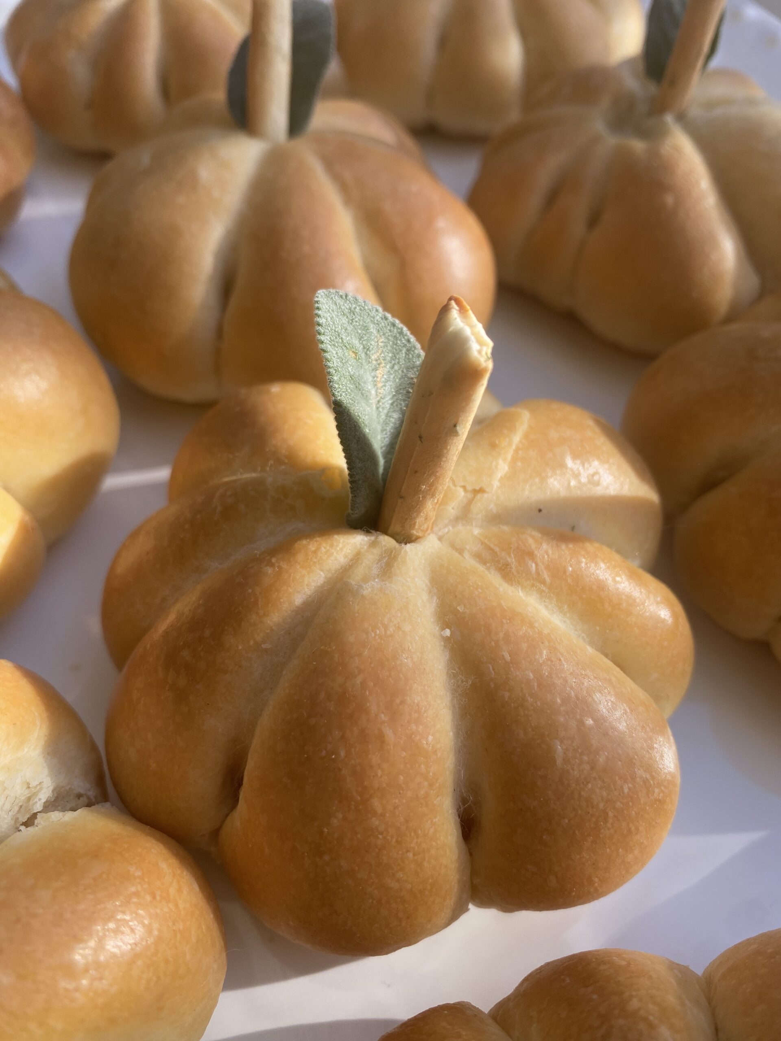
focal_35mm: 26
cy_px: 520
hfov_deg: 53.1
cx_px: 390
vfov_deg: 67.3
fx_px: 782
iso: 32
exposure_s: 1/479
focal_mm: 4.25
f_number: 1.8
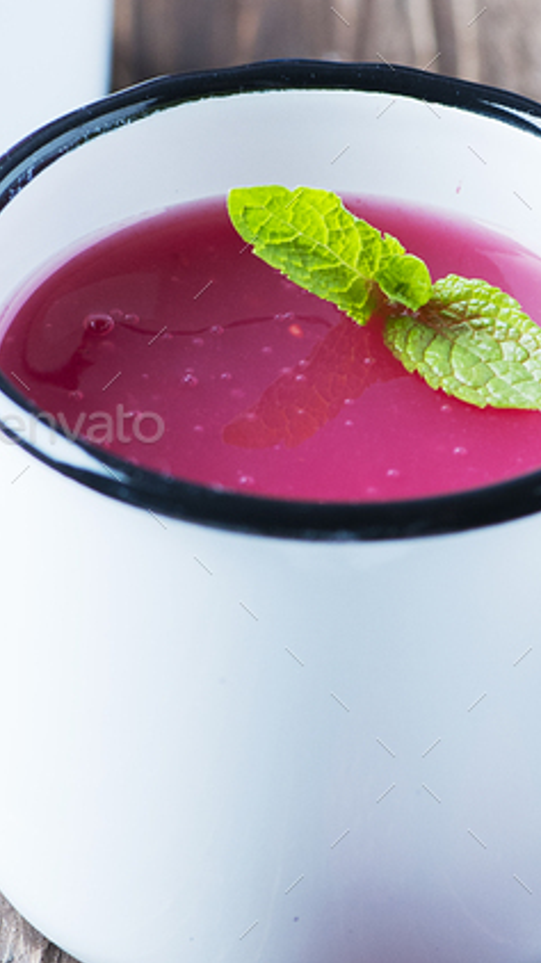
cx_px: 397
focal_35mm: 347
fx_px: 8863
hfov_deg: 3.5
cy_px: 413
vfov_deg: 6.2
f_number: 5.6
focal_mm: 105
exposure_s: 1/160
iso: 200
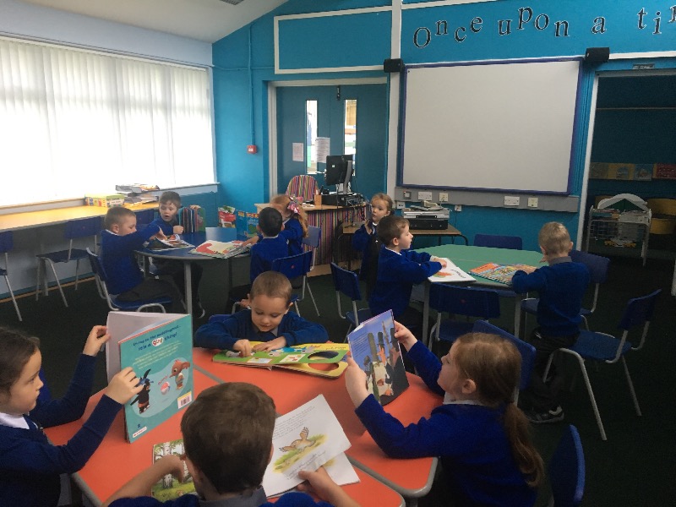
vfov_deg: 48.2
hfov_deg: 61.7
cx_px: 338
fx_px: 566
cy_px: 254
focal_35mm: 29
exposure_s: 1/33
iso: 160
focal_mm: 4.15
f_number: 2.2
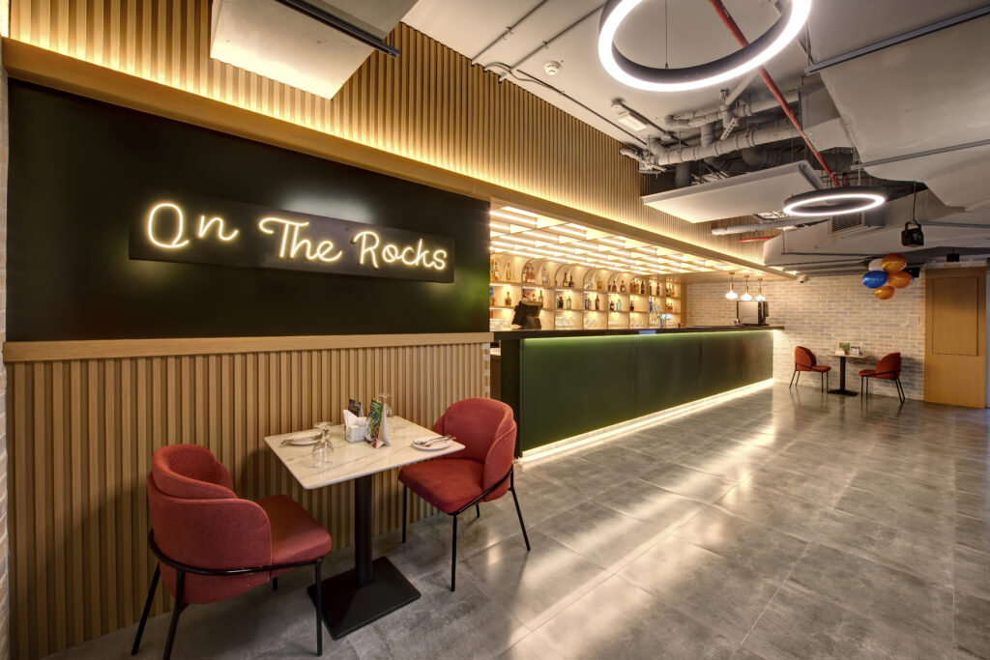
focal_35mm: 14
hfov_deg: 104.2
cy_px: 330
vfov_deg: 81.2
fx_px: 385
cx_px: 495
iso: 100
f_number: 8
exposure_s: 1/3.33
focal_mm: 14
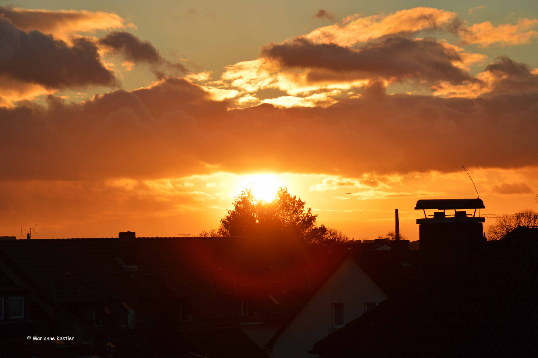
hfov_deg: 13.1
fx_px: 2352
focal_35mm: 158
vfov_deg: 8.7
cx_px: 269
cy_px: 179
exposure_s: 1/640
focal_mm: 105
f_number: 11
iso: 200
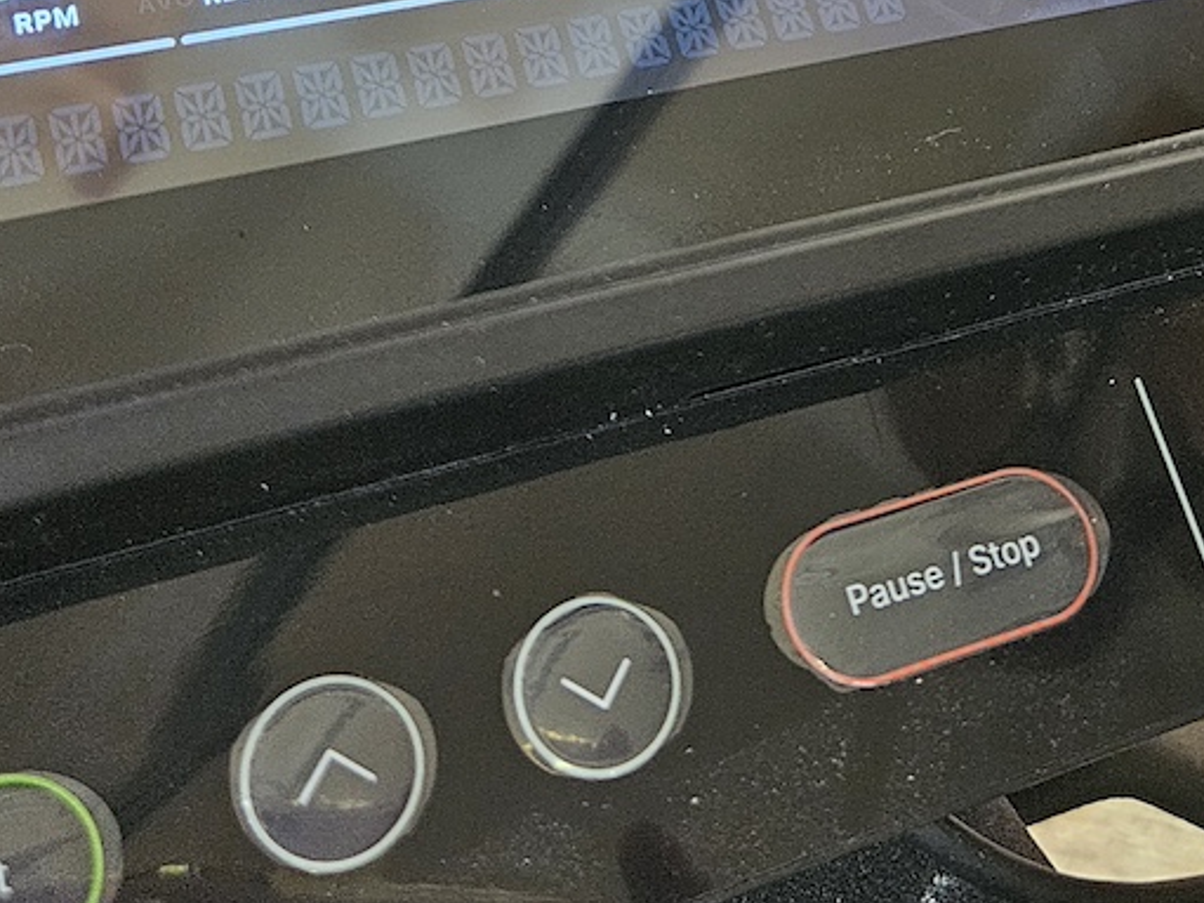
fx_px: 1878
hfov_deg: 35.3
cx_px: 787
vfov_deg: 25.3
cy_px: -57
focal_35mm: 54
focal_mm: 5.4
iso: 800
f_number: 1.8
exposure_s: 1/120
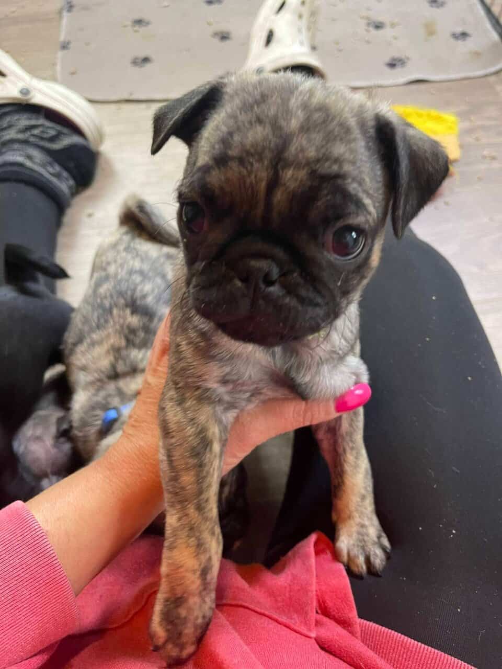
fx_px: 483
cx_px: 251
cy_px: 334
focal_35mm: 25
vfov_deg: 69.4
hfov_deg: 54.9
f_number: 1.6
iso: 400
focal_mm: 5.1
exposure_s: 1/40
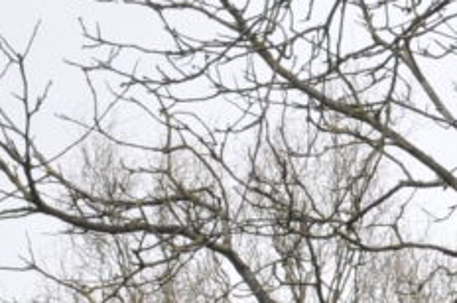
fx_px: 4031
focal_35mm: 318
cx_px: 1200
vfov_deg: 4.2
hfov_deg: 6.1
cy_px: 915
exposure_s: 1/200
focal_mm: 32
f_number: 7.1
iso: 400
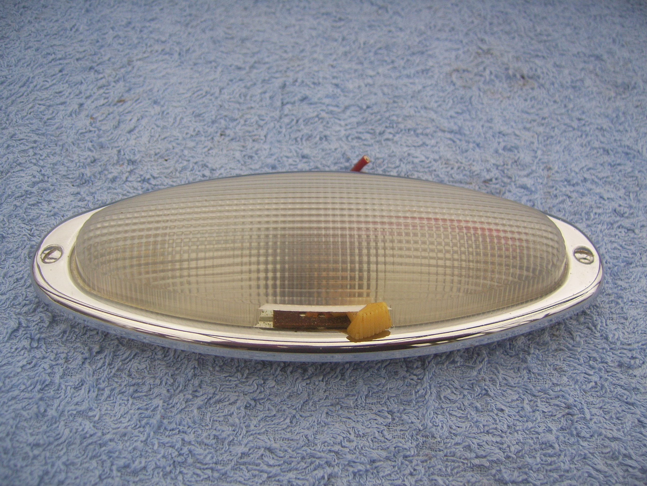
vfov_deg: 37.7
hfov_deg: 49.0
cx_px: 324
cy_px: 243
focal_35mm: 38
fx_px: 710
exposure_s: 1/60
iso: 50
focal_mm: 7.8
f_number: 2.8
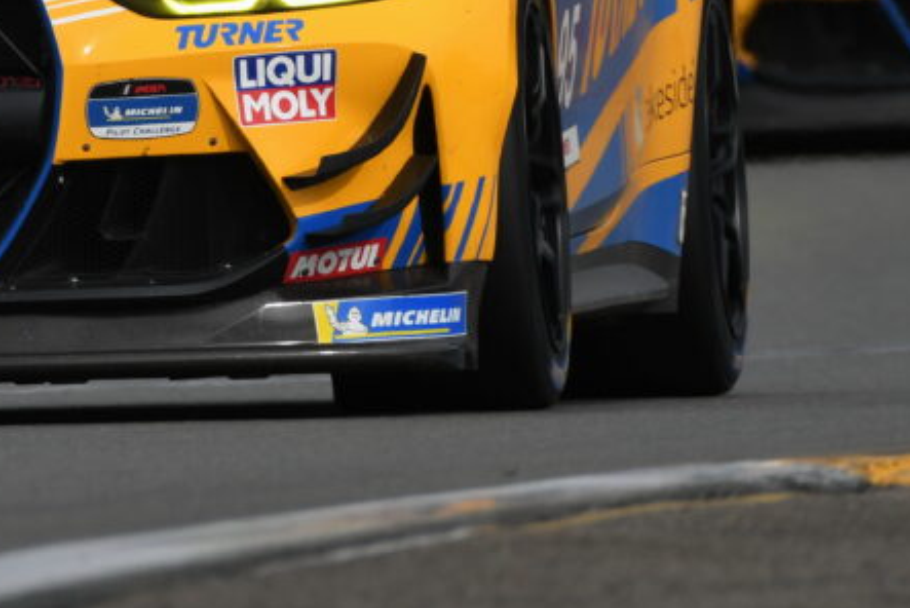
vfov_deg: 0.8
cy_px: -42
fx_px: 45149
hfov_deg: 1.2
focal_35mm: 1785
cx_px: -36
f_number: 8
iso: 250
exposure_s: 1/800
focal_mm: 460
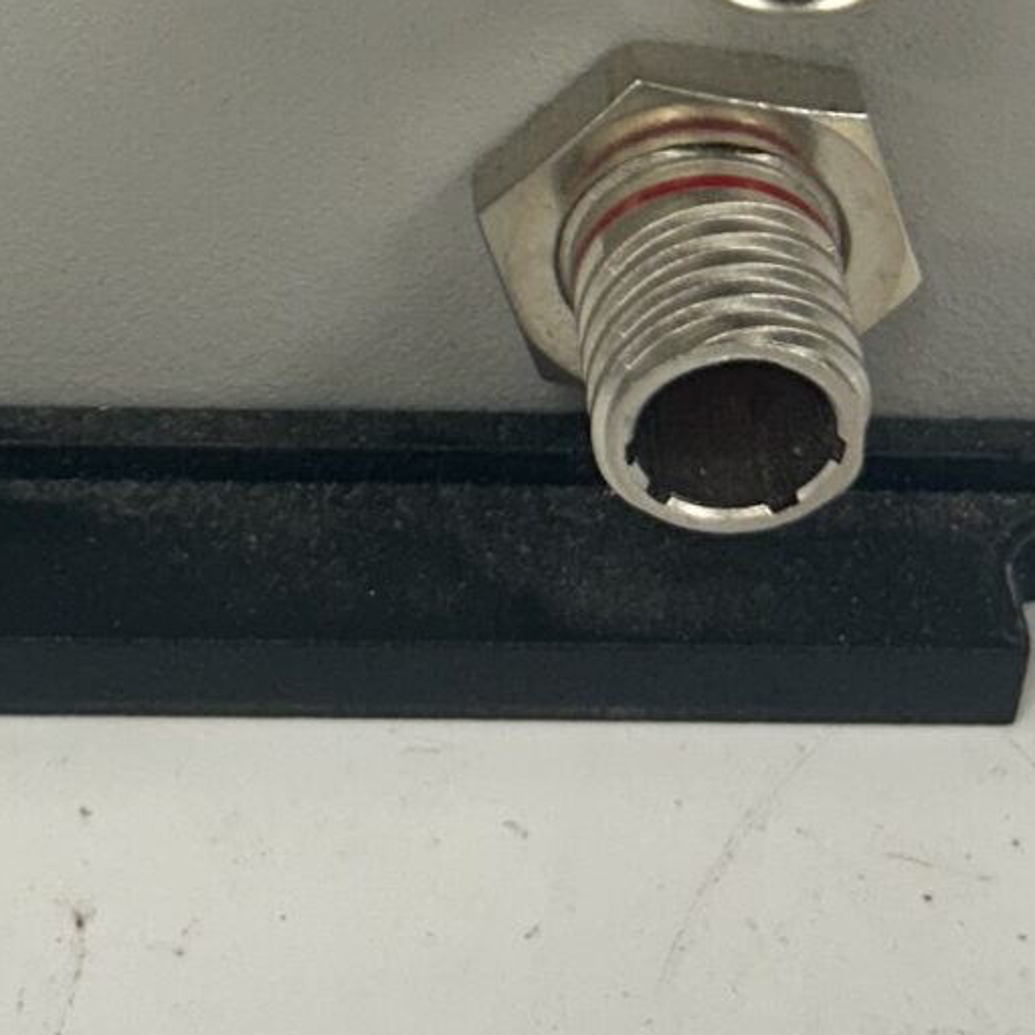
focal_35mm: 115
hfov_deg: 15.0
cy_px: -406
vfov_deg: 14.4
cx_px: 107
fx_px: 3890
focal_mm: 5.7
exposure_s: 1/120
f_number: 1.5
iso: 50
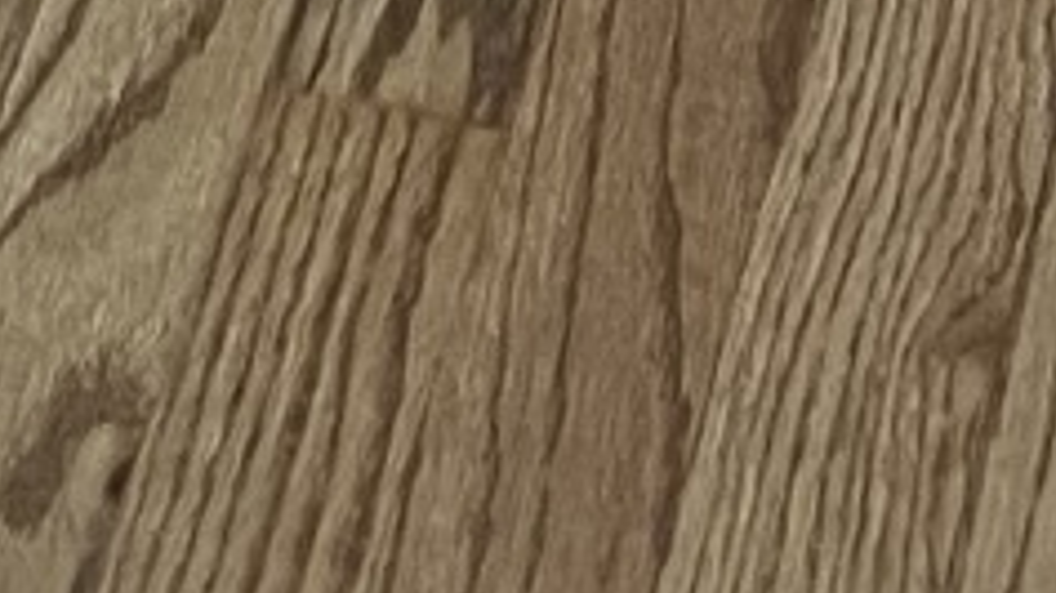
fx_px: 6856
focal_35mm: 245
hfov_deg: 8.7
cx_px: -187
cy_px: -2858
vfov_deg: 4.1
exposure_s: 1/60
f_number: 1.6
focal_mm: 4.2
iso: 200
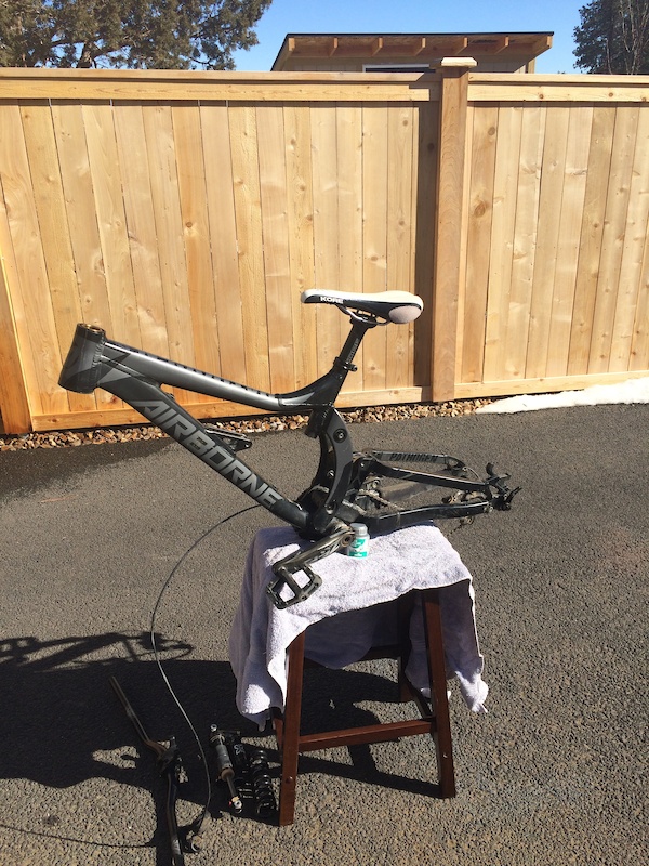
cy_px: 433
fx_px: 725
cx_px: 324
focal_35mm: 29
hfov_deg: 48.2
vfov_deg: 61.7
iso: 32
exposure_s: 1/1786
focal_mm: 4.15
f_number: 2.2
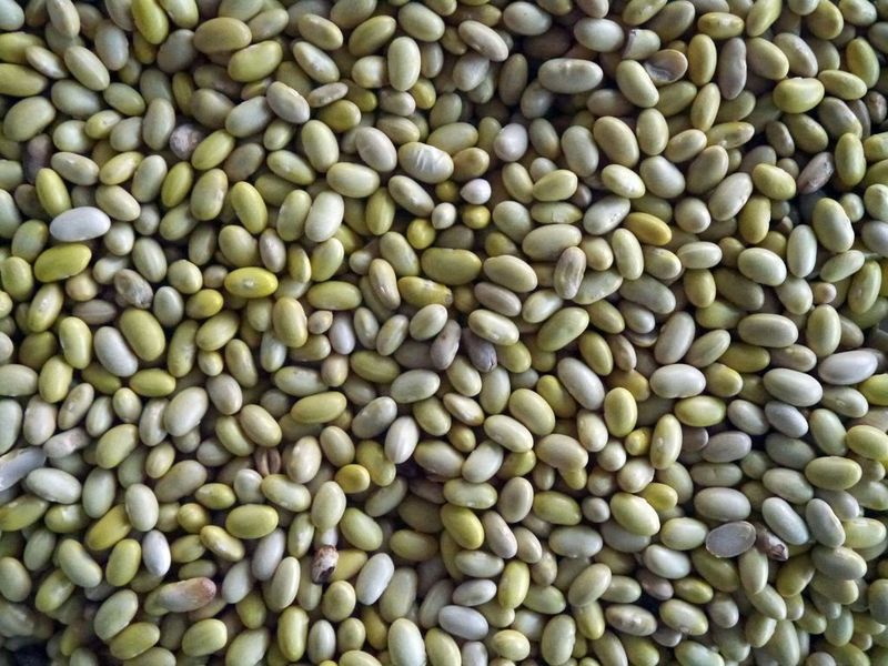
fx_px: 1283
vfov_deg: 29.1
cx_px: 444
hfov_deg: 38.2
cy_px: 333
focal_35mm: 50
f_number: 4.6
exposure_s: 1/2500
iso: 6400
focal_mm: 25
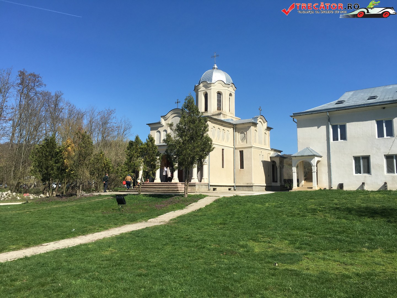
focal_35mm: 29
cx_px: 198
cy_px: 149
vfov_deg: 48.2
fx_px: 333
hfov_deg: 61.7
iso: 25
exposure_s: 1/2024
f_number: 2.2
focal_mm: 4.15
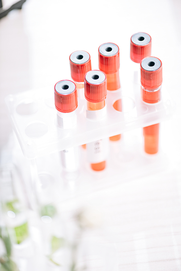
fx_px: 791
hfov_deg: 13.1
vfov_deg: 19.4
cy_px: 136
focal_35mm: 105
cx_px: 90
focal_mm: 105
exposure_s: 1/200
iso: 160
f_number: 3.5
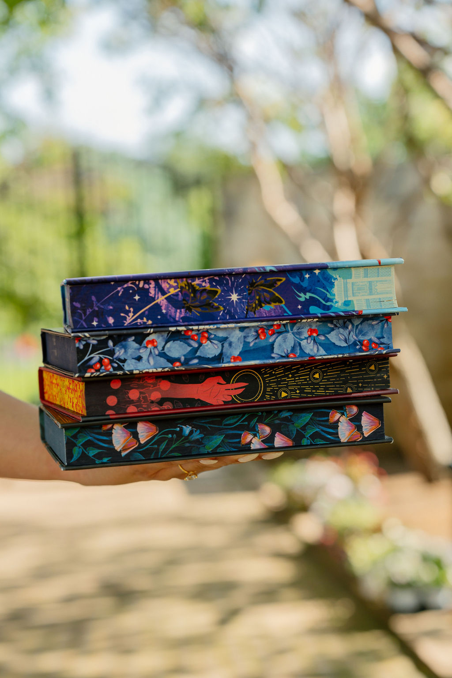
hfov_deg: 19.5
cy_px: 339
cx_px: 226
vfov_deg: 28.8
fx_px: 1318
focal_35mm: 70
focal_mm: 70
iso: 400
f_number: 4
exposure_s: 1/640
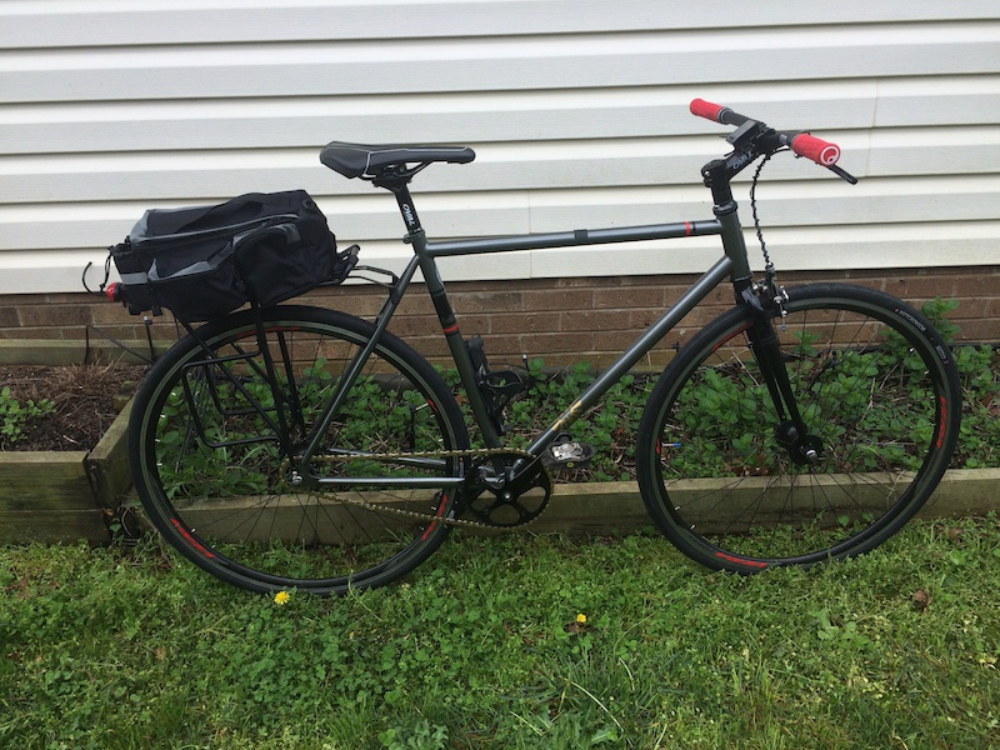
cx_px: 500
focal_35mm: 29
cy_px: 375
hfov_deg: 61.7
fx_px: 838
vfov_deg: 48.2
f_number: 2.2
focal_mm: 4.15
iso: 32
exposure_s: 1/820
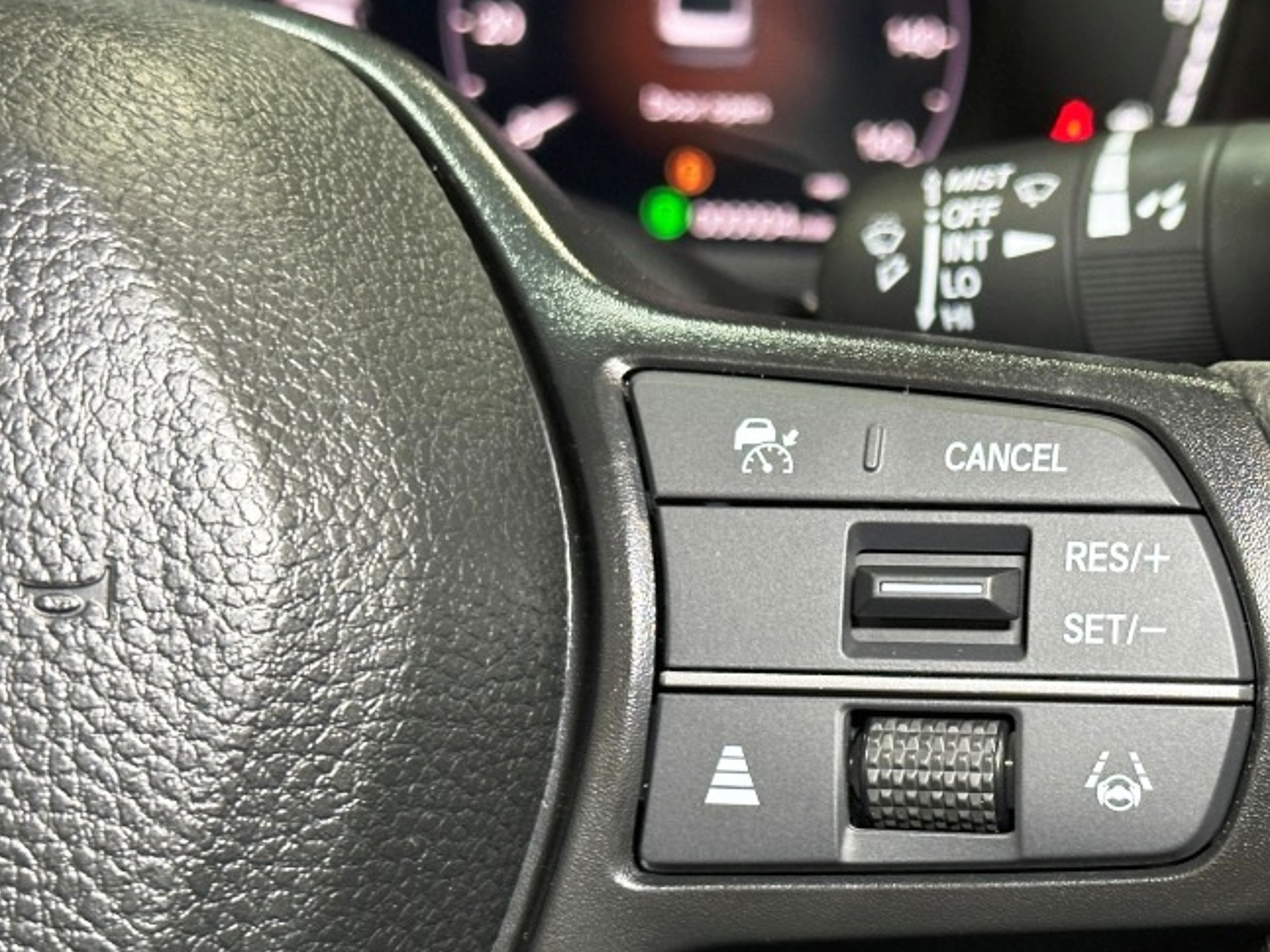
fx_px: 2788
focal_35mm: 76
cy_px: 608
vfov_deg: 19.3
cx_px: 942
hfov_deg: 25.4
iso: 400
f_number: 1.78
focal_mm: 6.86
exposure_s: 1/40
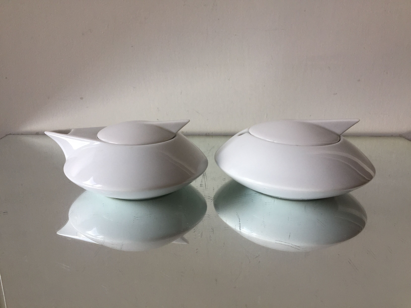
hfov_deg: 61.7
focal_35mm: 29
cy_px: 154
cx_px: 206
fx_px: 344
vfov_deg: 48.2
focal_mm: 4.15
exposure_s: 1/100
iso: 50
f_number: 2.2
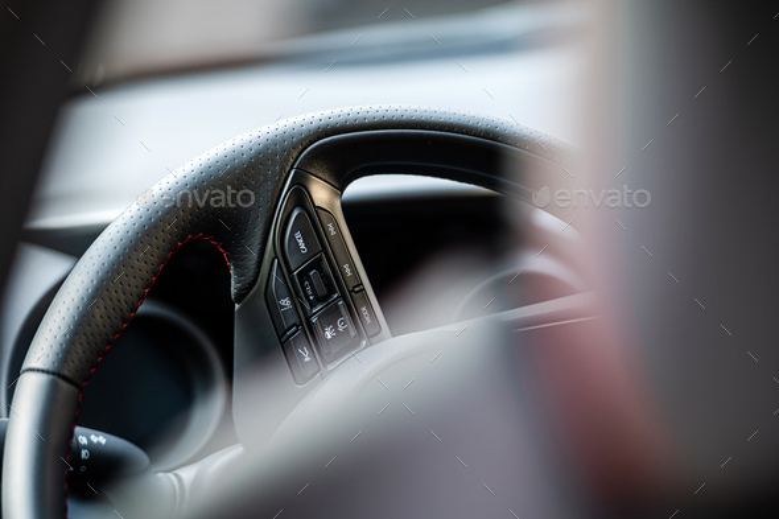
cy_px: 260
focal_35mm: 200
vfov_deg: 6.9
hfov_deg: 10.3
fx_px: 4326
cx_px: 390
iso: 200
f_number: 3.5
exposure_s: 1/60
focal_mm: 200
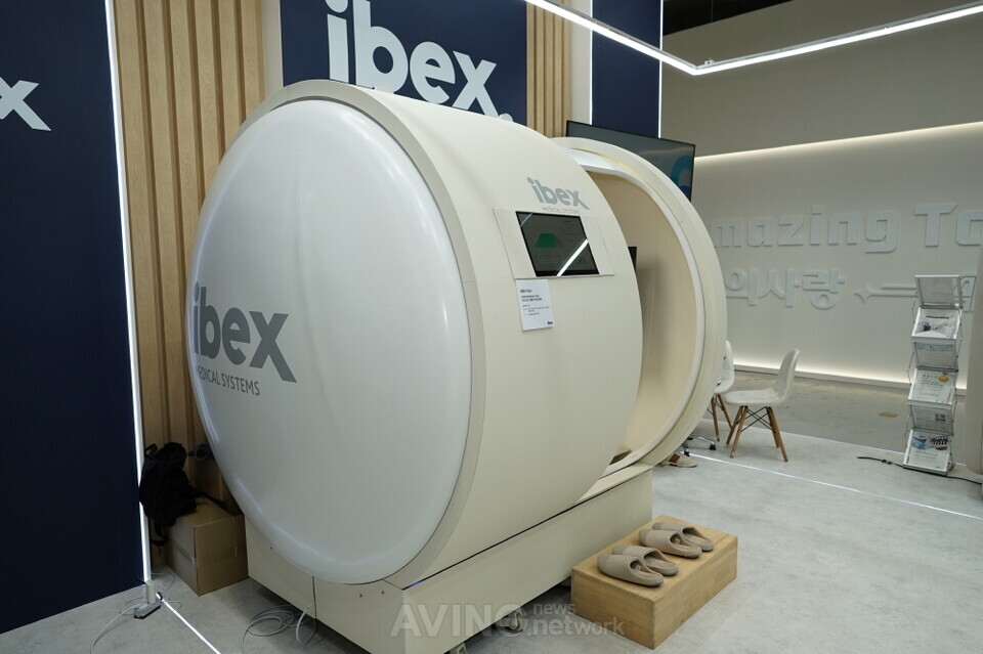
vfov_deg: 55.1
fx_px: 628
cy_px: 327
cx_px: 492
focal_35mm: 23
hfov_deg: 76.1
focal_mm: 15.4
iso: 250
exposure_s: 1/160
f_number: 4
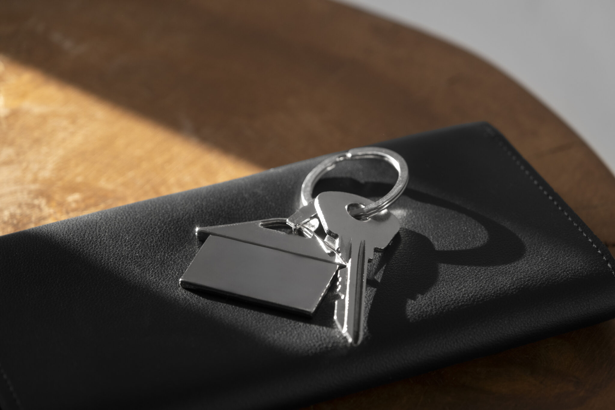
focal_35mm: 120
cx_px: 308
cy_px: 205
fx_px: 2050
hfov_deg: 17.1
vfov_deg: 11.4
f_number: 4.5
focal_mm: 80
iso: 400
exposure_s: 1/100
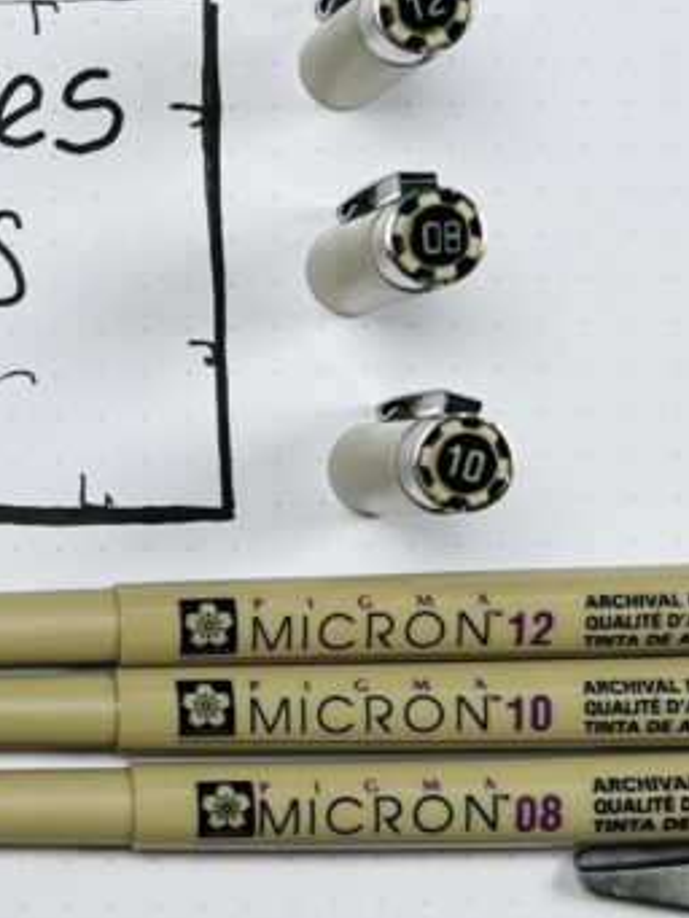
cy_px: 462
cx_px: -113
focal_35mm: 62
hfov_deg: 22.1
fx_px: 1644
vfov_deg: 31.2
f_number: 1.5
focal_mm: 5.7
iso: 50
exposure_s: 1/1159
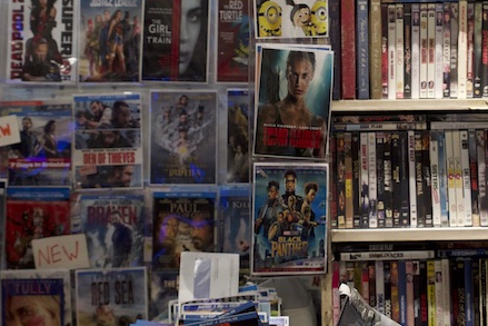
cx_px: 350
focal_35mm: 102
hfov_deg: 19.9
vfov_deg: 13.4
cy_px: 54
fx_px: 1383
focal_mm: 35
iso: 2000
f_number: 2.8
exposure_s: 1/160
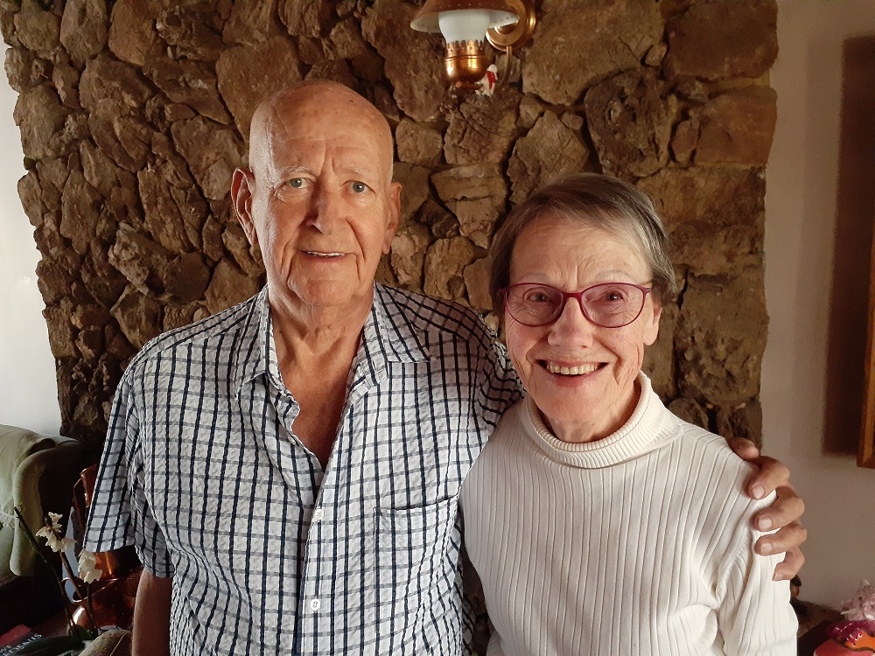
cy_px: 328
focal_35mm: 27
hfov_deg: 65.3
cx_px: 438
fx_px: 682
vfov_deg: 51.4
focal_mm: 3.6
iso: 640
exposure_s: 1/25
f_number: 1.9
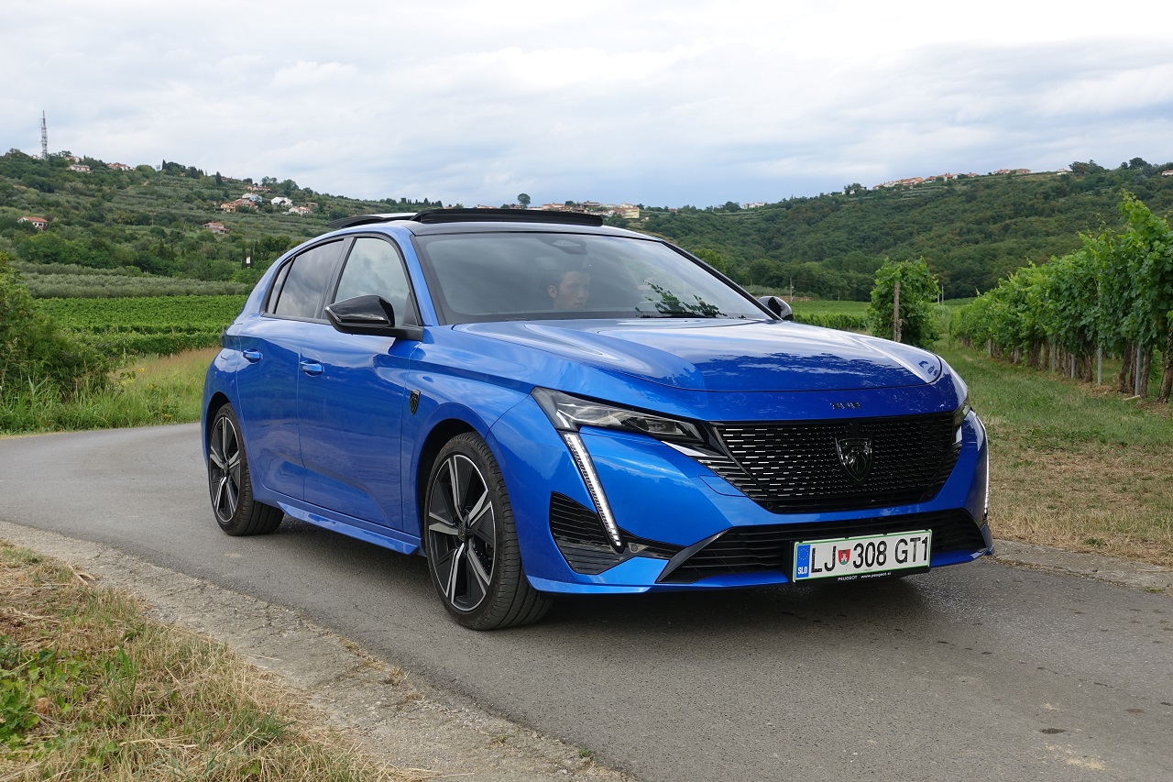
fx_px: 1466
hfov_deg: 43.6
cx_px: 586
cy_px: 391
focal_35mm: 45
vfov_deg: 29.9
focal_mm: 16.62
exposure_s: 1/160
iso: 125
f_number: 5.6
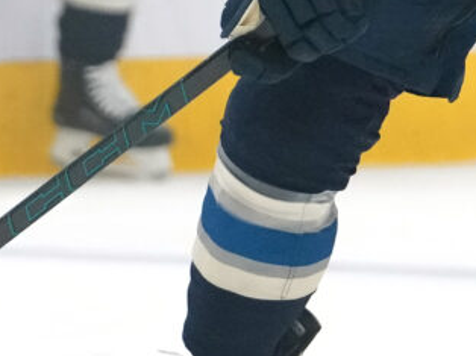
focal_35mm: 819
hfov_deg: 2.4
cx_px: 353
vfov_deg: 1.8
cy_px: -89
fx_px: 11253
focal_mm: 174
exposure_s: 1/1600
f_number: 3.5
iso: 3200
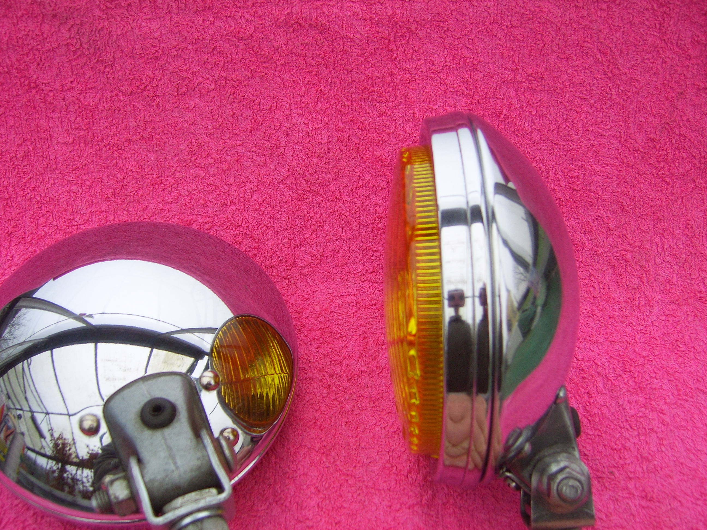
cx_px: 354
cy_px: 265
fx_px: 776
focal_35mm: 38
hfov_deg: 49.0
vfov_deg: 37.7
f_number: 2.8
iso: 50
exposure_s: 1/100
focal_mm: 7.8
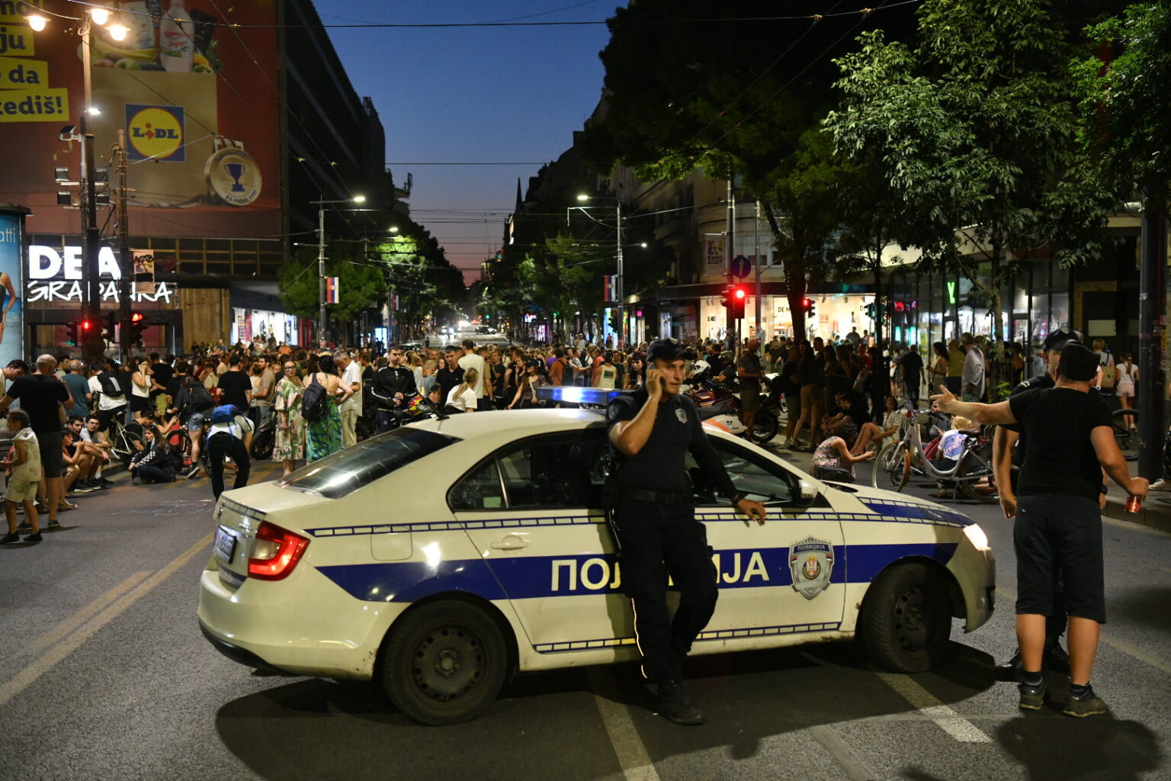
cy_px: 390
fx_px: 1496
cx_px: 586
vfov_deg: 29.2
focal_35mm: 46
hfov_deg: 42.7
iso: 3200
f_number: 3.5
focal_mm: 46
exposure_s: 1/160
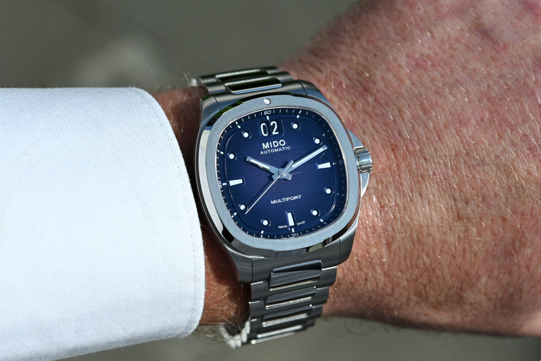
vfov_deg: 22.6
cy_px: 180
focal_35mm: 60
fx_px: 902
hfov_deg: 33.4
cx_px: 270
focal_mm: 60
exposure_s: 1/3200
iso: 400
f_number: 7.1
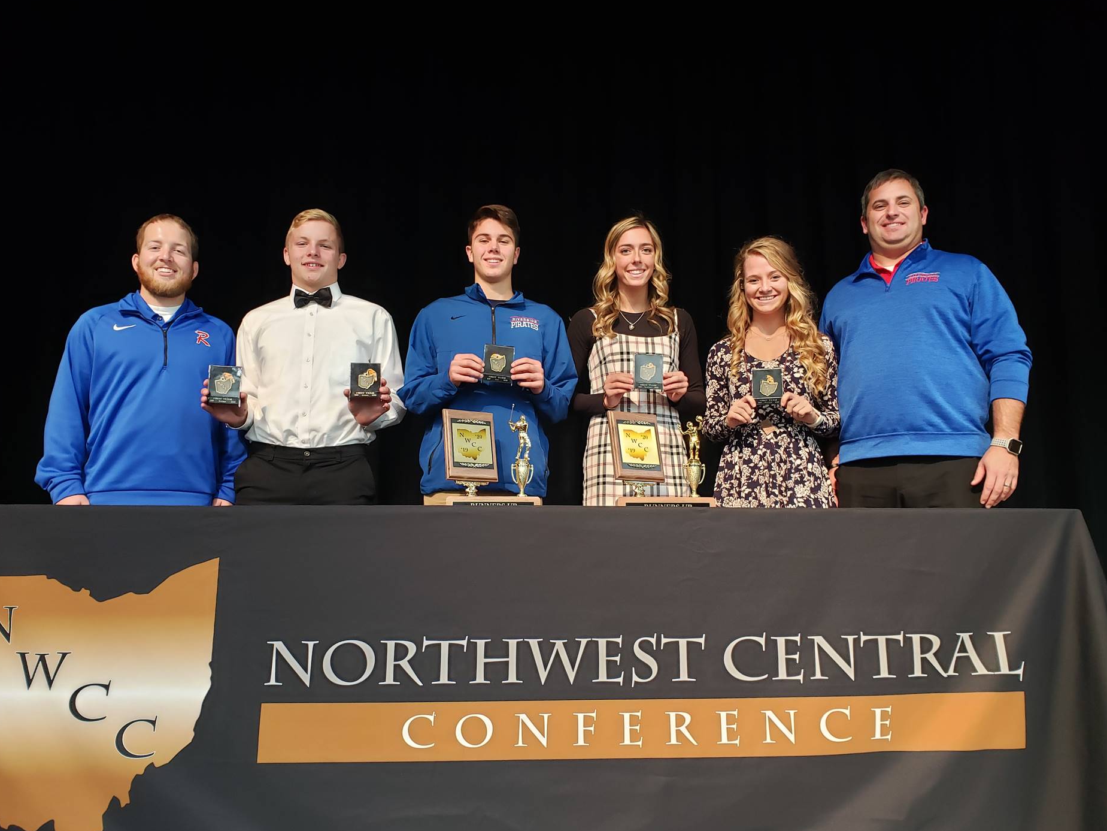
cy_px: 423
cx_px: 539
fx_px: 864
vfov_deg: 51.4
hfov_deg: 65.3
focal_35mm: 27
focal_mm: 4.3
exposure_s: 1/24
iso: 250
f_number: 2.4
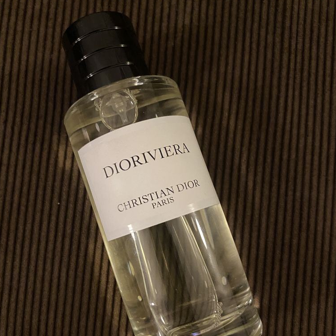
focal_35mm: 30
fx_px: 329
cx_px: 165
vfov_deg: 53.5
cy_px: 209
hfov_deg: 54.0
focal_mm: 4.25
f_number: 1.8
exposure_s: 1/30
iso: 640
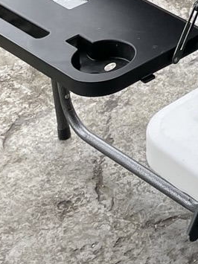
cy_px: -288
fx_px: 1145
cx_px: 444
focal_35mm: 150
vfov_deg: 11.6
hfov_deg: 9.1
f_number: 1.6
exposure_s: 1/477
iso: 32
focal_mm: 4.2
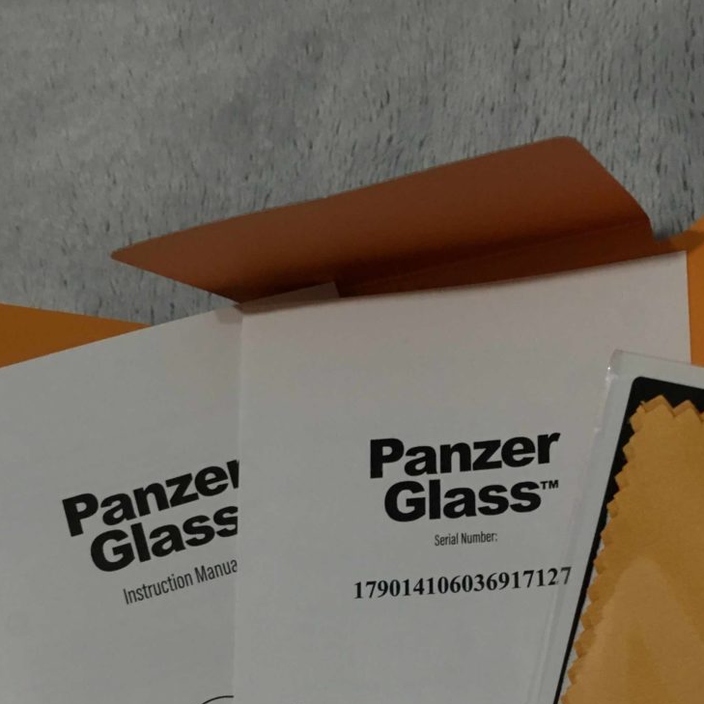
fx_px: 1242
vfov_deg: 30.1
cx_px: 460
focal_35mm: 54
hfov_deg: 31.4
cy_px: 647
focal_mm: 4.15
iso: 125
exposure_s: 1/33
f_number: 2.2
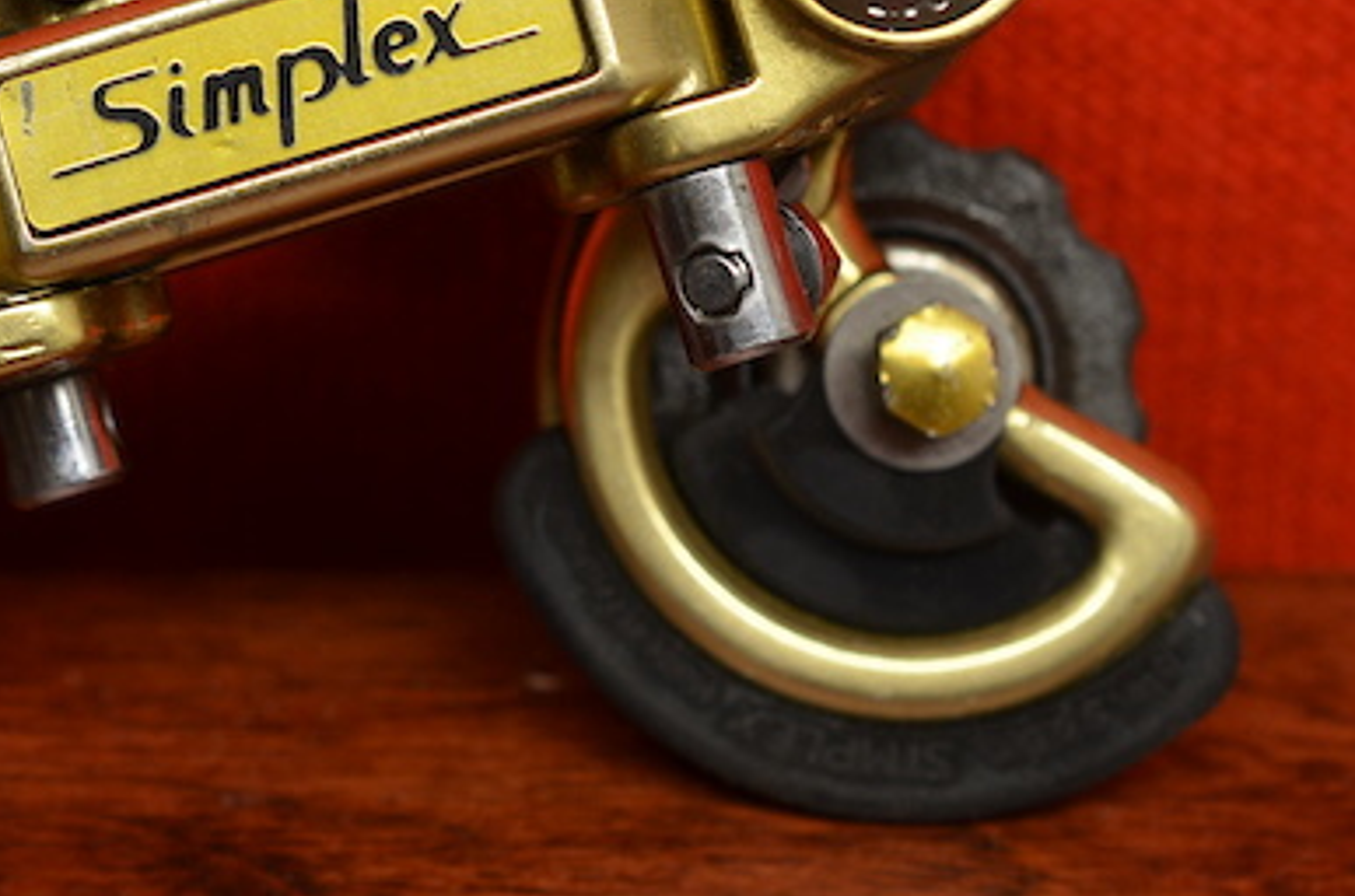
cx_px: 154
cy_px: 150
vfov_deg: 11.0
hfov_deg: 16.4
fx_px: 4656
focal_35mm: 124
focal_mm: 40
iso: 400
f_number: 5.6
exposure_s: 1/60
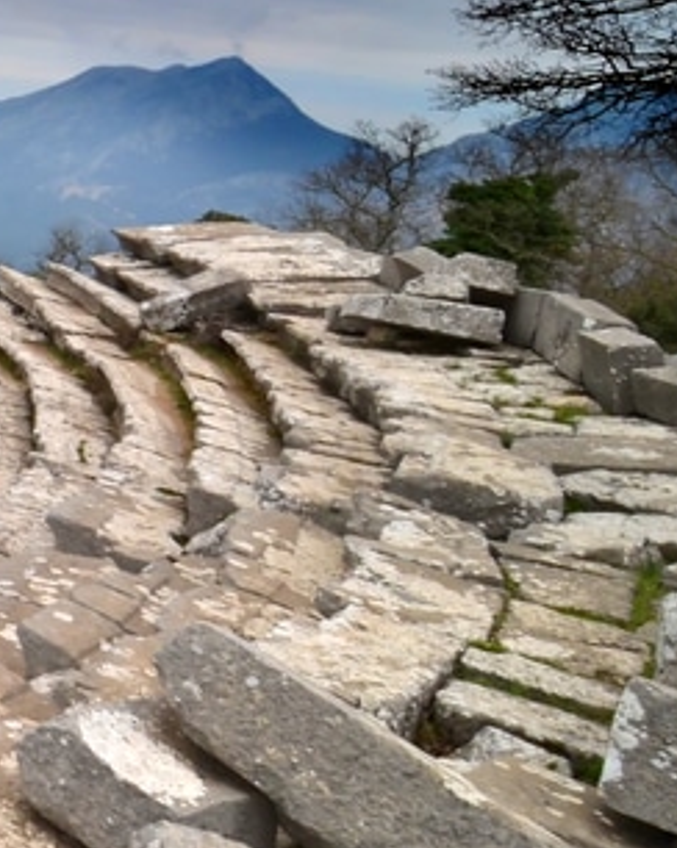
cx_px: -653
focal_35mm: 51
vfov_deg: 35.6
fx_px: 1268
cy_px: 150
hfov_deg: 19.1
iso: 400
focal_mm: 11
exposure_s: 1/50
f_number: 16
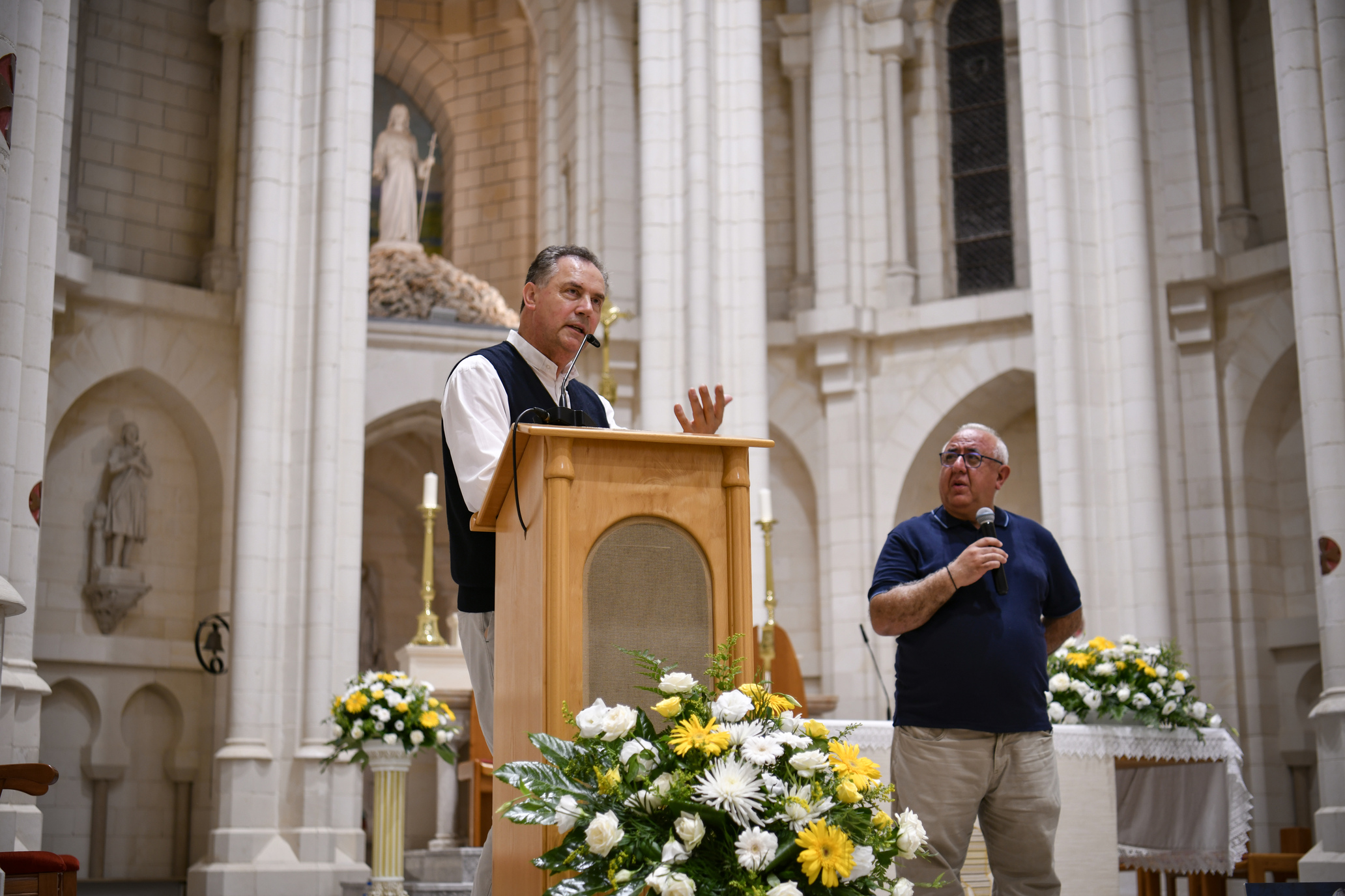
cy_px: 448
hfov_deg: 41.1
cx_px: 672
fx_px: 1793
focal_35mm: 48
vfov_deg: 28.1
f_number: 2.8
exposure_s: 1/100
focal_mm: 48
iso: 250
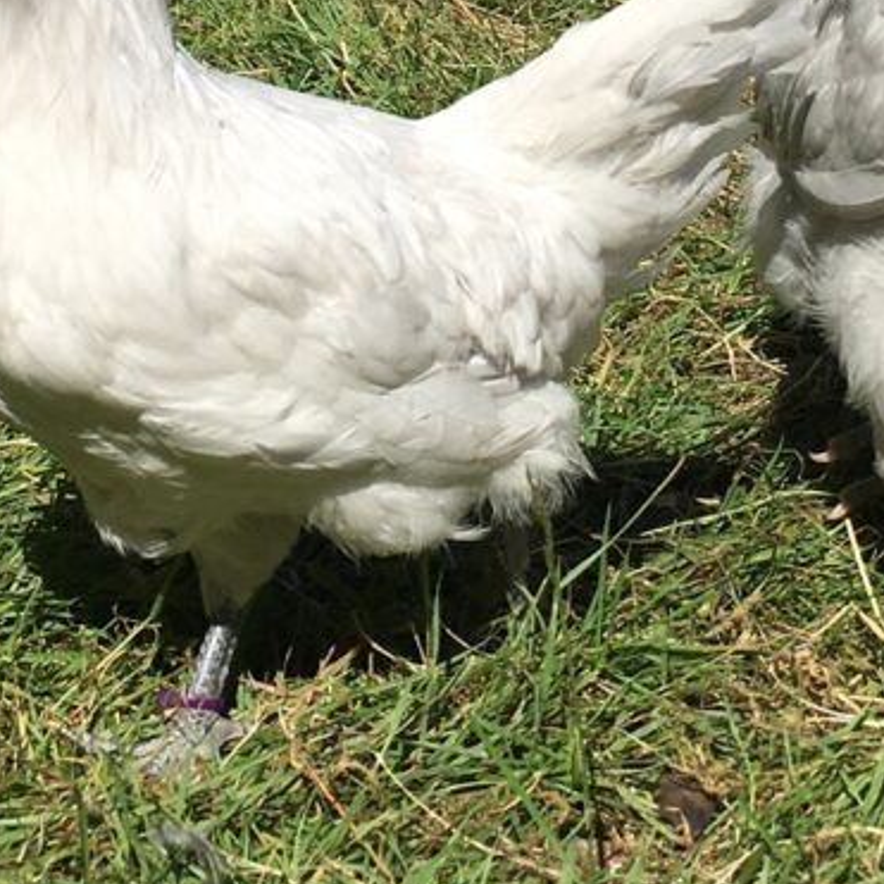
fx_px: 3063
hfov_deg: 16.4
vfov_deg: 15.9
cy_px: -131
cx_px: 584
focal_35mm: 106
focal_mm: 4.15
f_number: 2.2
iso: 25
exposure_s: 1/2024
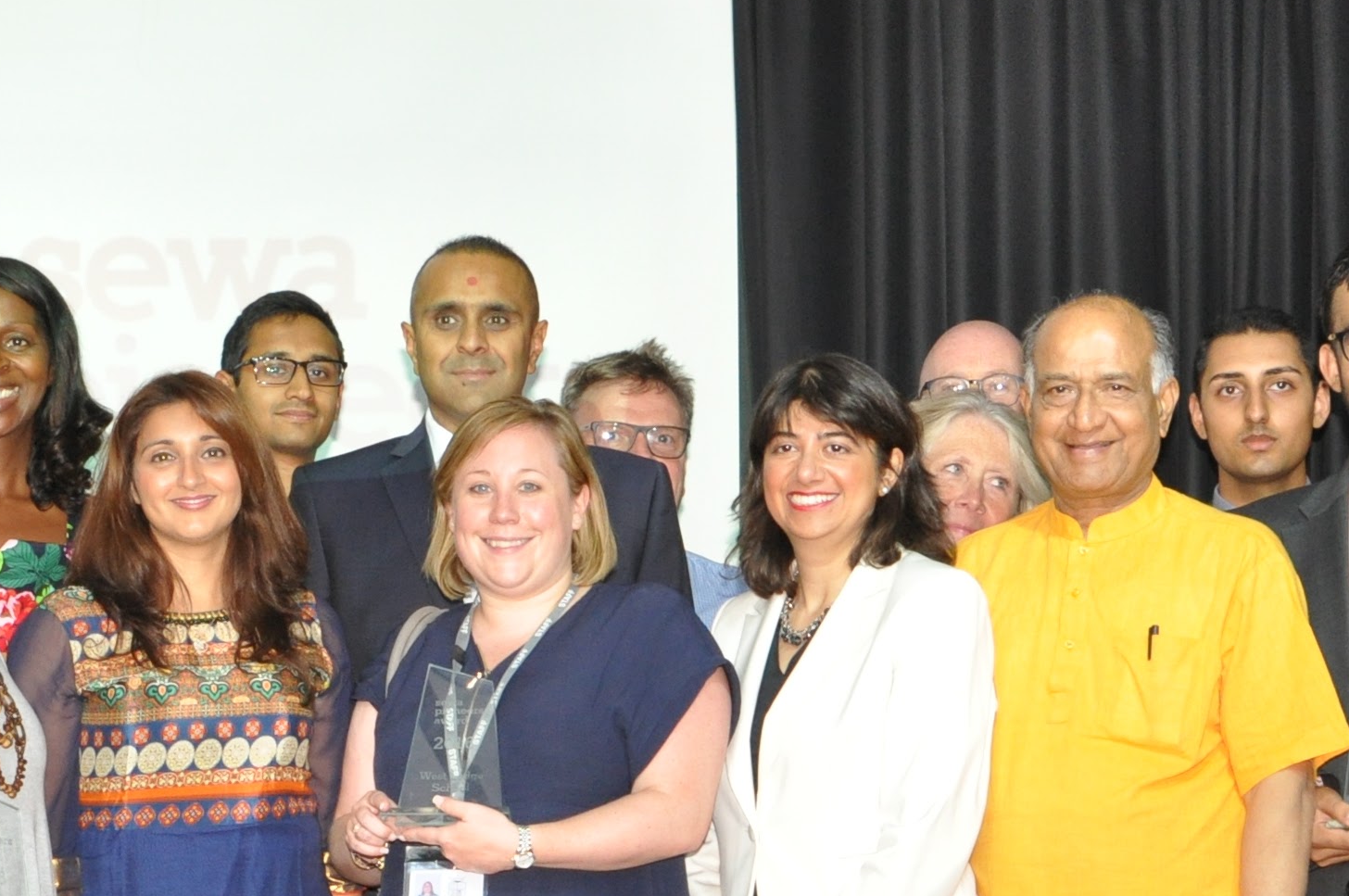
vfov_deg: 12.8
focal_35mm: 106
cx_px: -29
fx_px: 3967
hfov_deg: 18.7
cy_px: 735
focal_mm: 24
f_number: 4
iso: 800
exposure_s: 1/60
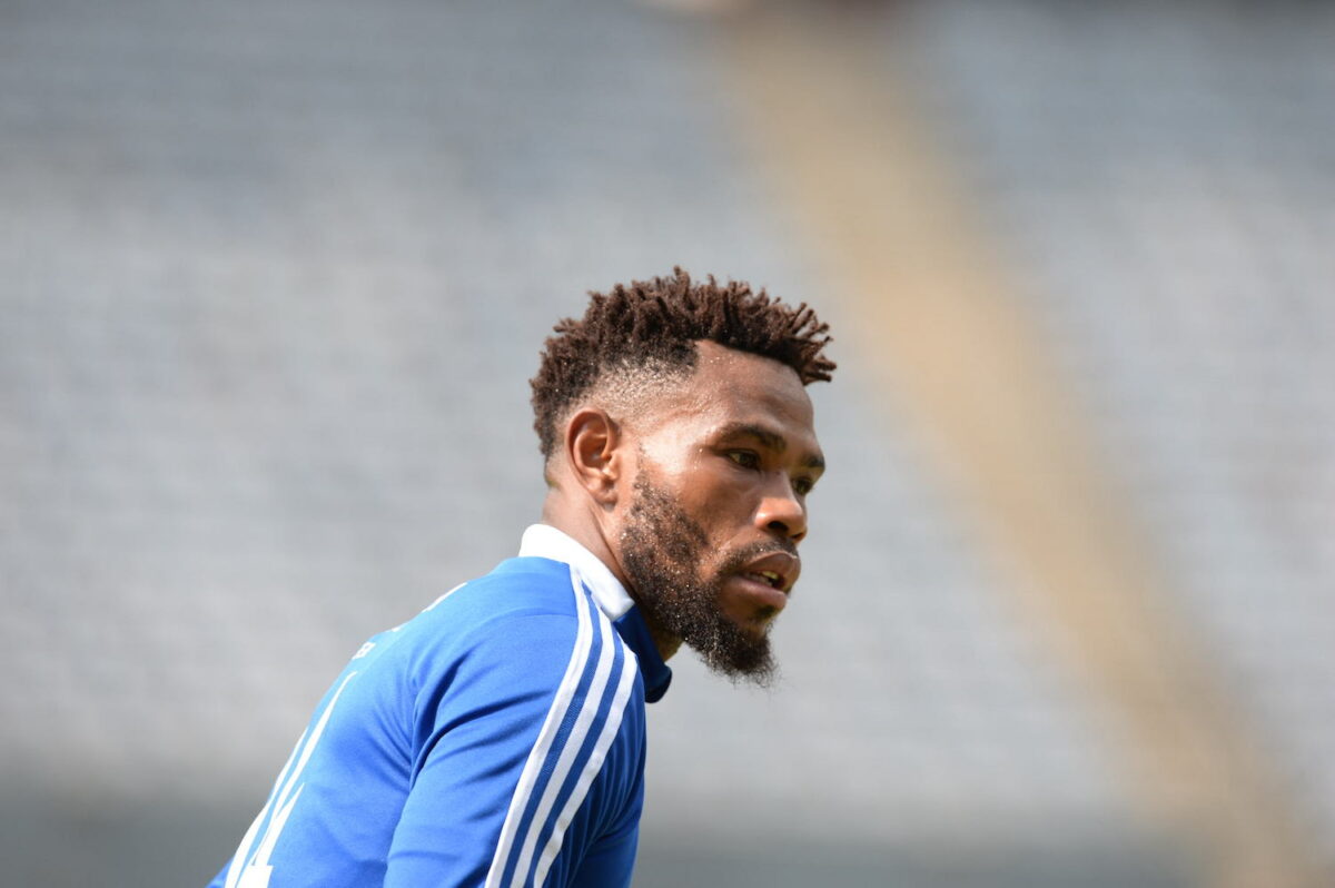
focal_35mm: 400
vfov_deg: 3.4
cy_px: 444
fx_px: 14821
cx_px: 668
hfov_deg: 5.2
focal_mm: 400
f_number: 5
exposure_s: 1/1000
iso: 400
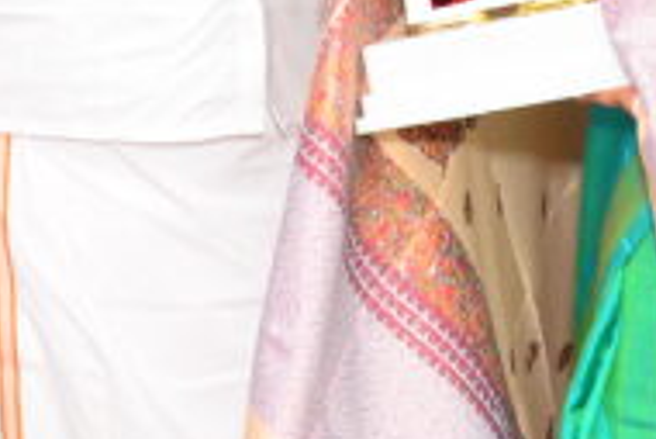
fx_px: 2936
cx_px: -155
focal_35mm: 161
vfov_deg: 8.4
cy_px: -138
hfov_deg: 12.4
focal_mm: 20
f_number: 8
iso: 640
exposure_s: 1/160
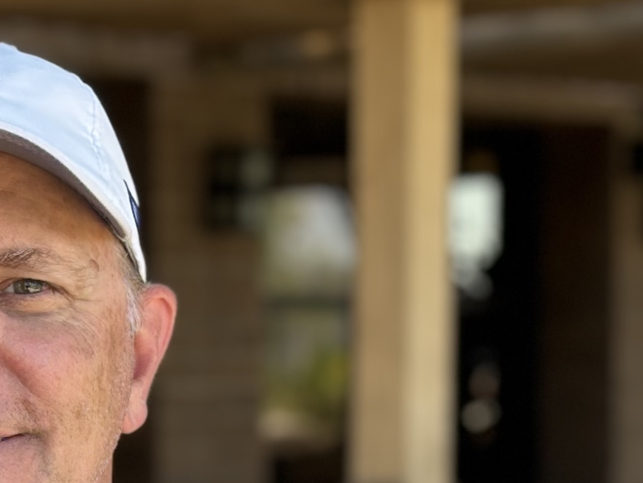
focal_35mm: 162
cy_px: 641
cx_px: -39
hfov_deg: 12.0
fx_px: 3010
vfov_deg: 9.0
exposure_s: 1/279
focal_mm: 5.96
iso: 32
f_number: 1.6
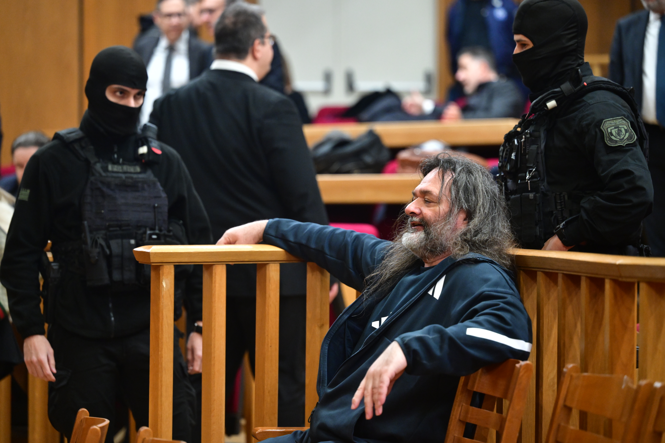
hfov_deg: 17.1
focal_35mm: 120
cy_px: 222
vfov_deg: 11.4
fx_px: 2216
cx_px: 332
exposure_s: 1/200
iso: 4000
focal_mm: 120
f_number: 2.8
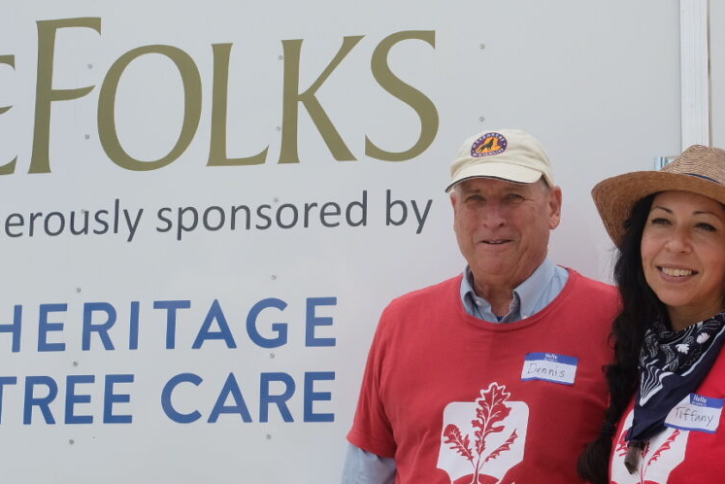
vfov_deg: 18.4
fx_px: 1490
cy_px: 289
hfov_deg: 27.2
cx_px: 478
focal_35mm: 74
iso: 800
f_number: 4
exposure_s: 1/3200
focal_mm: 24.2
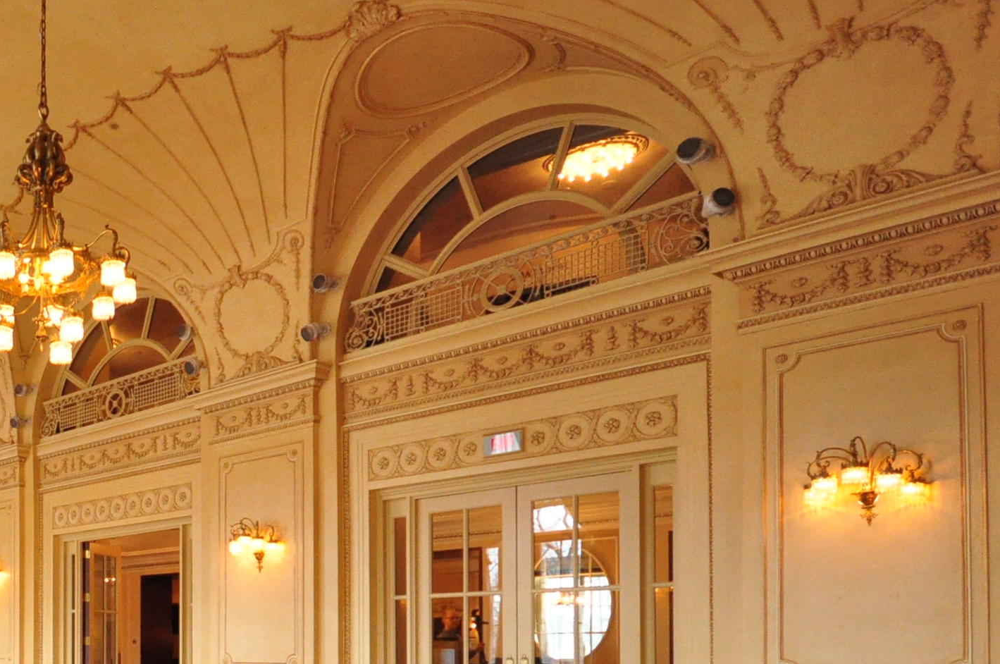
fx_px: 943
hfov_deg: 45.3
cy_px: 634
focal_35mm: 34
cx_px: -41
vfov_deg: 35.7
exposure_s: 1/60
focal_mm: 10
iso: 1800
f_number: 4
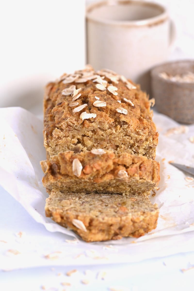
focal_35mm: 105
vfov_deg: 19.5
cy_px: 146
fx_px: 849
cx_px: 97
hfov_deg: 13.0
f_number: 9
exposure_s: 1/5
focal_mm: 105
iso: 50
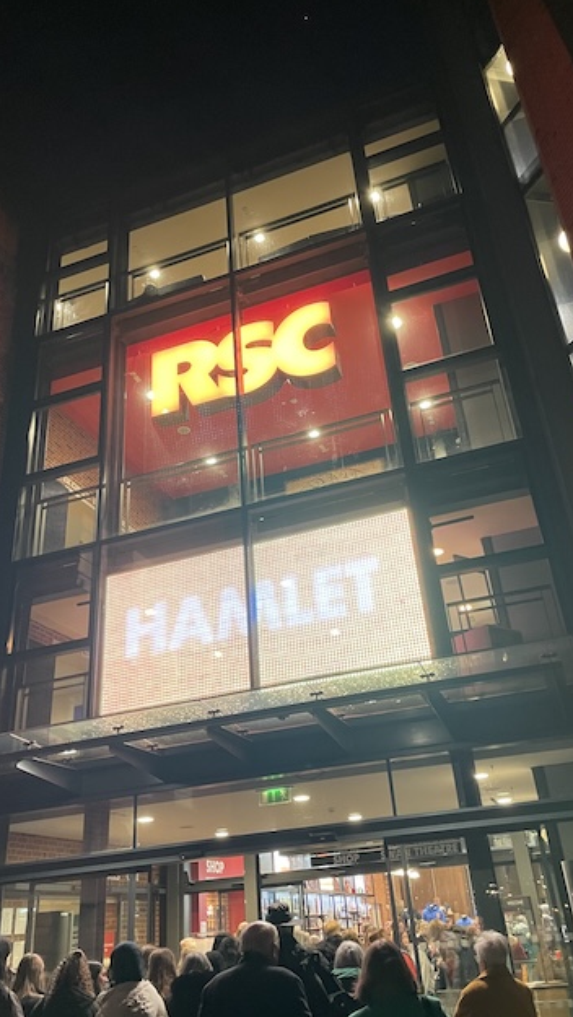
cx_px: 280
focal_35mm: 29
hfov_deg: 40.2
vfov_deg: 66.0
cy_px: 500
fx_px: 783
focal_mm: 4.2
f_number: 1.6
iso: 500
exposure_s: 1/50
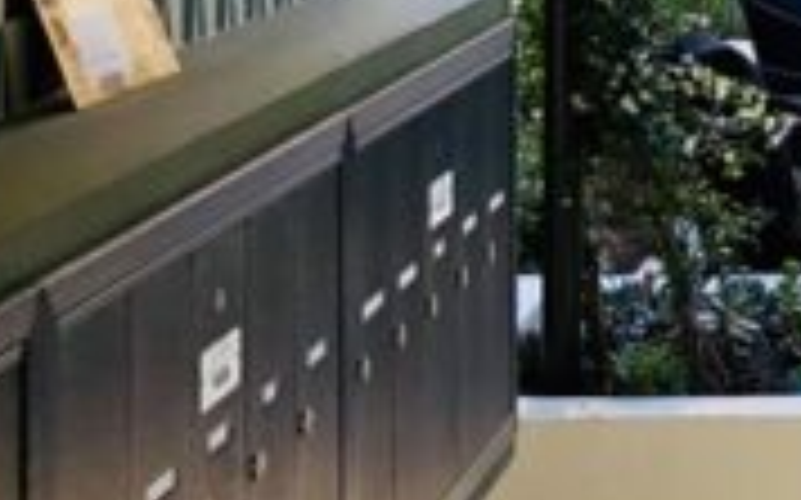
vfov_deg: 10.1
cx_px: 1300
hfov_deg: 14.8
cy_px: -108
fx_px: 2792
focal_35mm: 128
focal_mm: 4
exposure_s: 1/133
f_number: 1.8
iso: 20
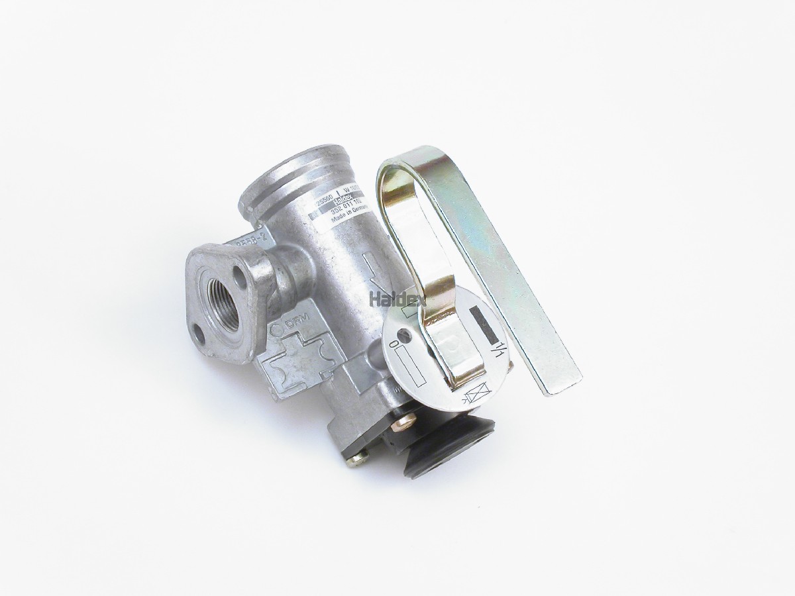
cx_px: 398
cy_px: 298
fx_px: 1378
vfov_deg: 24.4
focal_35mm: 60
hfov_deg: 32.2
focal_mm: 12.5
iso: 100
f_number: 6.7
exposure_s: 1.5
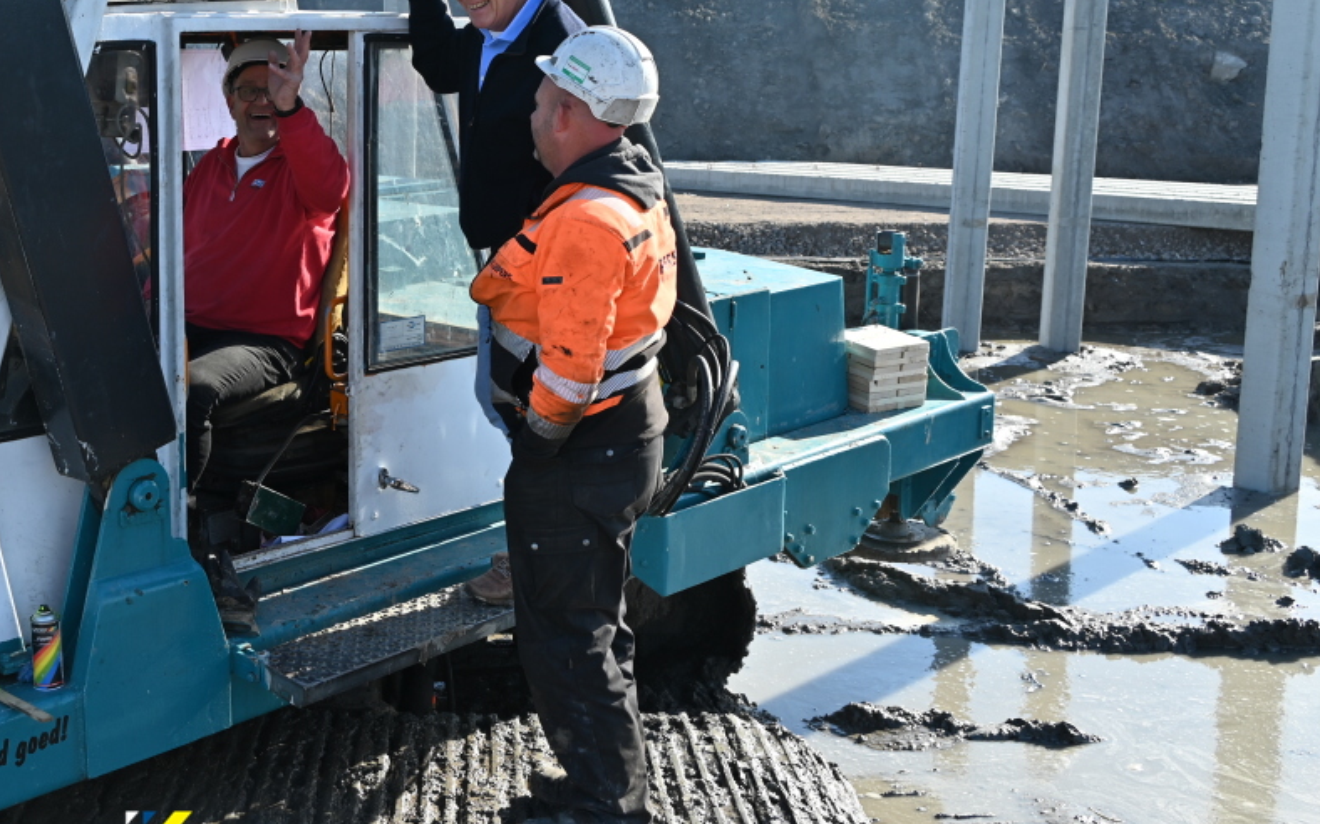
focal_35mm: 48
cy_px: 305
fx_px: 1726
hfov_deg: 41.1
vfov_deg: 26.8
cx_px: 392
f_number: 5.6
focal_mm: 29
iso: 100
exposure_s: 1/250
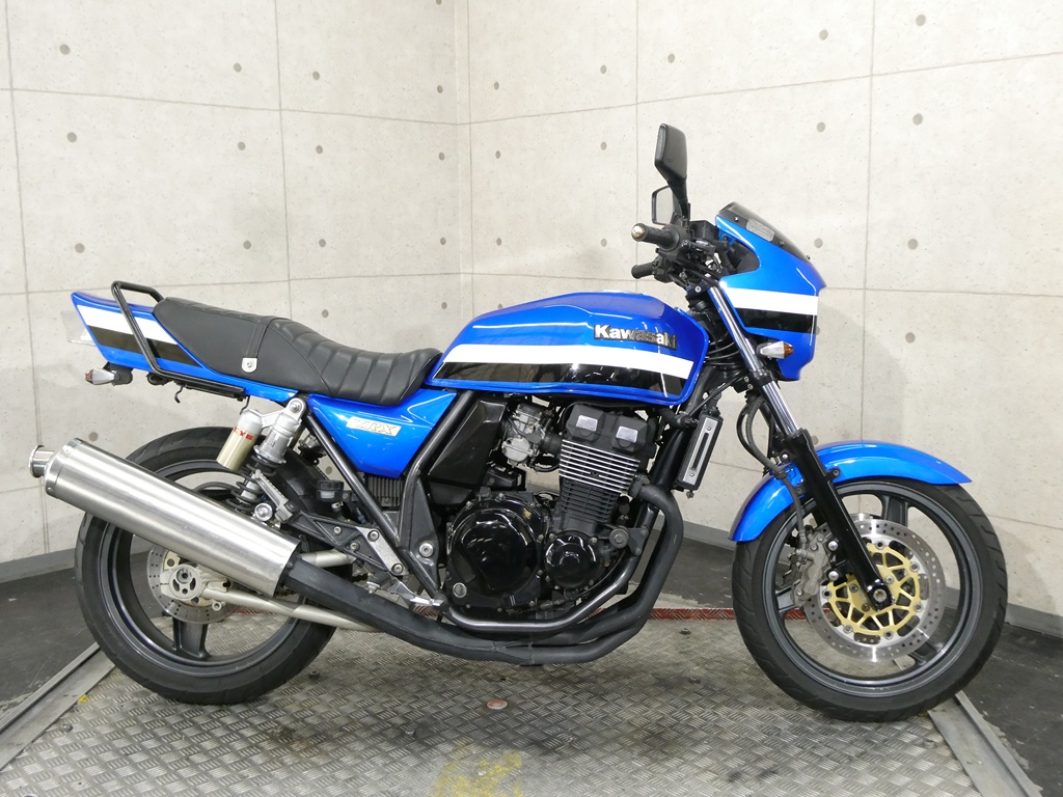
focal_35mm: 35
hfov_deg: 52.6
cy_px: 398
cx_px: 532
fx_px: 1075
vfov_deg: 40.7
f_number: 3.7
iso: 640
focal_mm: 6.3
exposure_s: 1/80
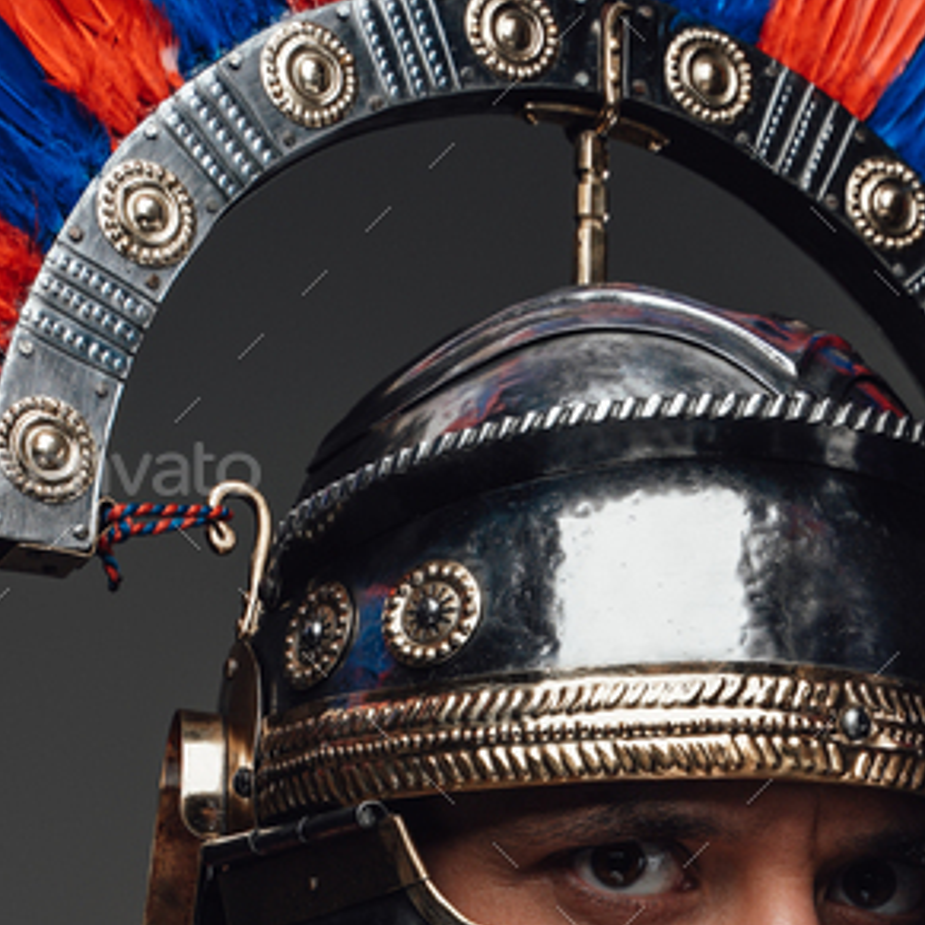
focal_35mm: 119
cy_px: 1403
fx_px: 3598
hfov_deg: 14.6
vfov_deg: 13.7
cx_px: 585
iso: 160
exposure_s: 1/160
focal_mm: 46
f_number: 7.1
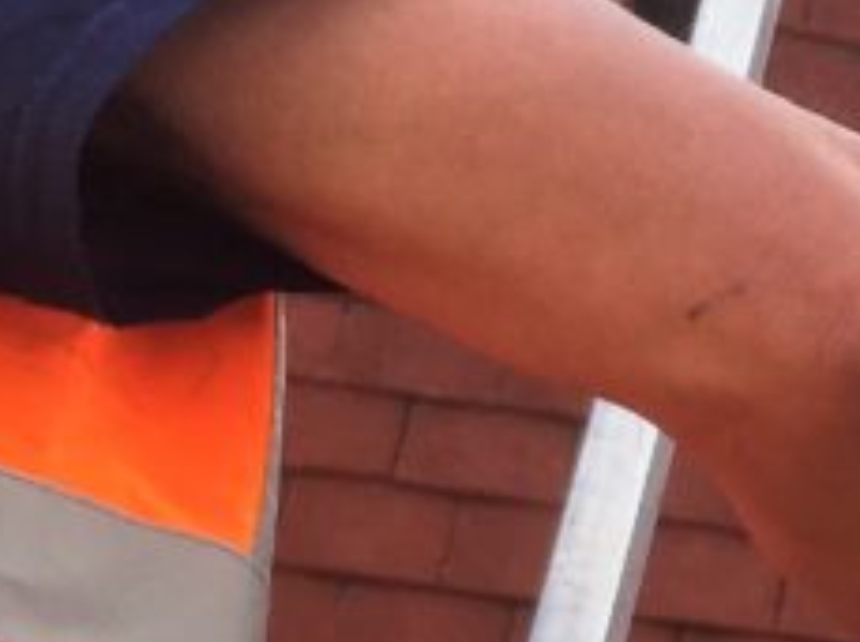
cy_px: 514
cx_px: 1521
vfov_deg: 10.8
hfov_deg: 13.1
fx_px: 3398
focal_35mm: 137
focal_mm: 4.15
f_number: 2.2
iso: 32
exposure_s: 1/482
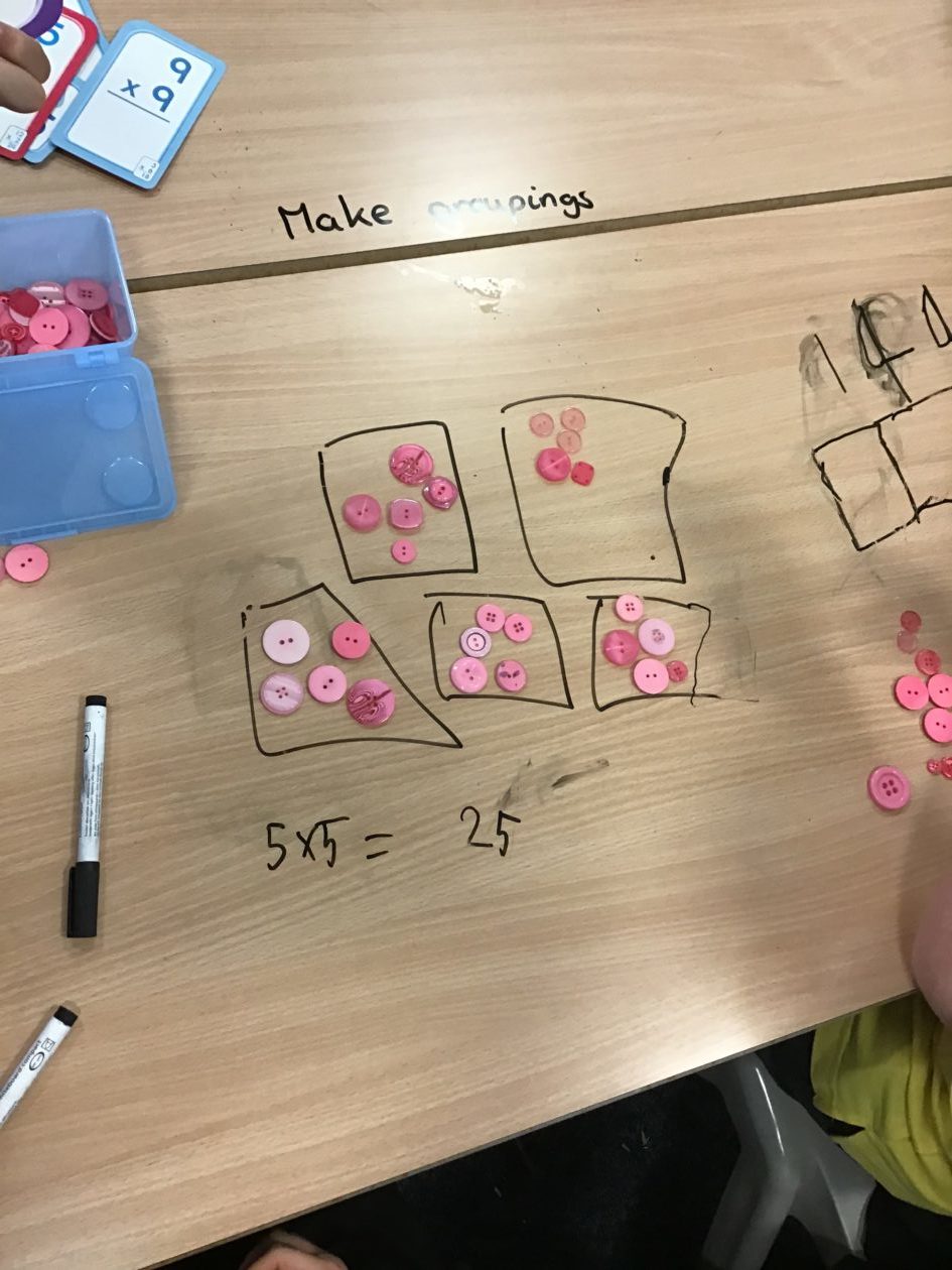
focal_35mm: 31
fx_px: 1137
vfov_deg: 58.4
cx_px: 476
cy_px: 635
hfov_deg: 45.4
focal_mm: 3.3
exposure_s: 1/33
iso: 125
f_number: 2.4
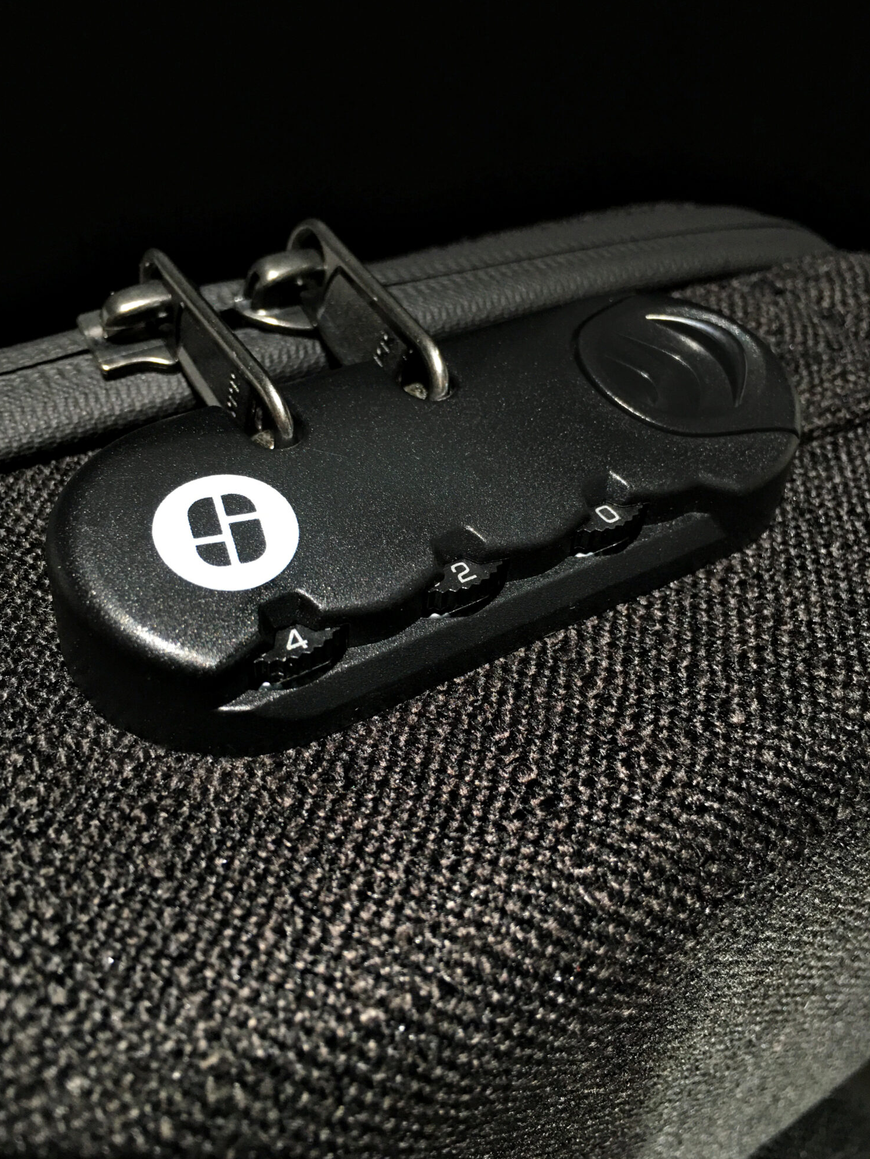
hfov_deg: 46.8
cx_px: 428
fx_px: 1005
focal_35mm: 30
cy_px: 574
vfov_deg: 60.0
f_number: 2.2
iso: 50
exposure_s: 1/33
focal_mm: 4.15
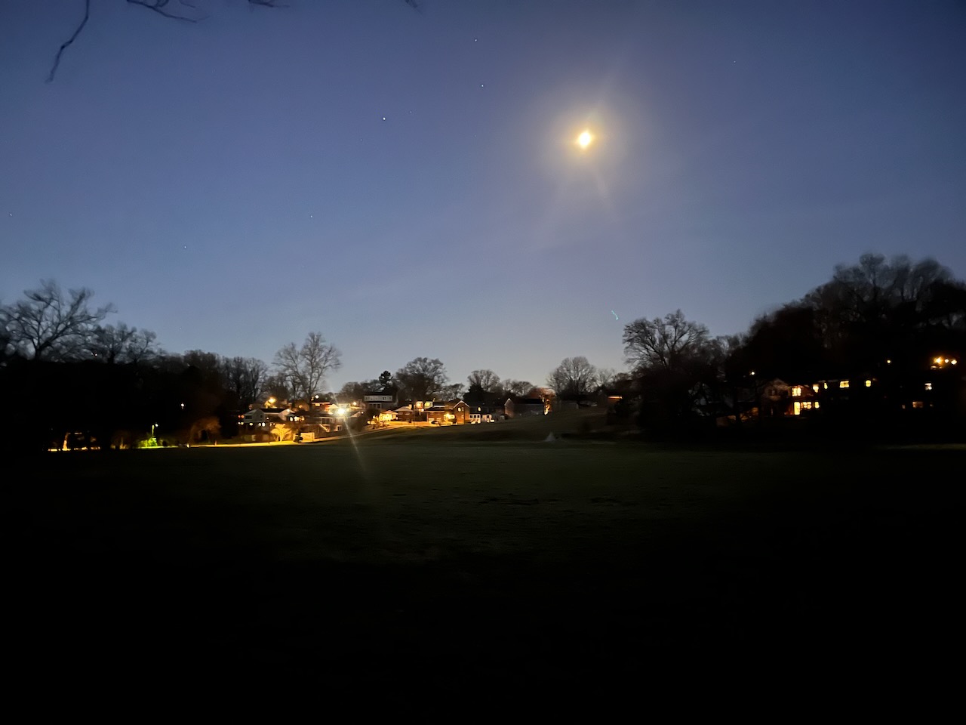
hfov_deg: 67.3
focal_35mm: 26
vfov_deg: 53.1
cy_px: 362
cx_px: 483
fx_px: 726
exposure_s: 1/2
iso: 1600
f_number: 1.6
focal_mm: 5.1
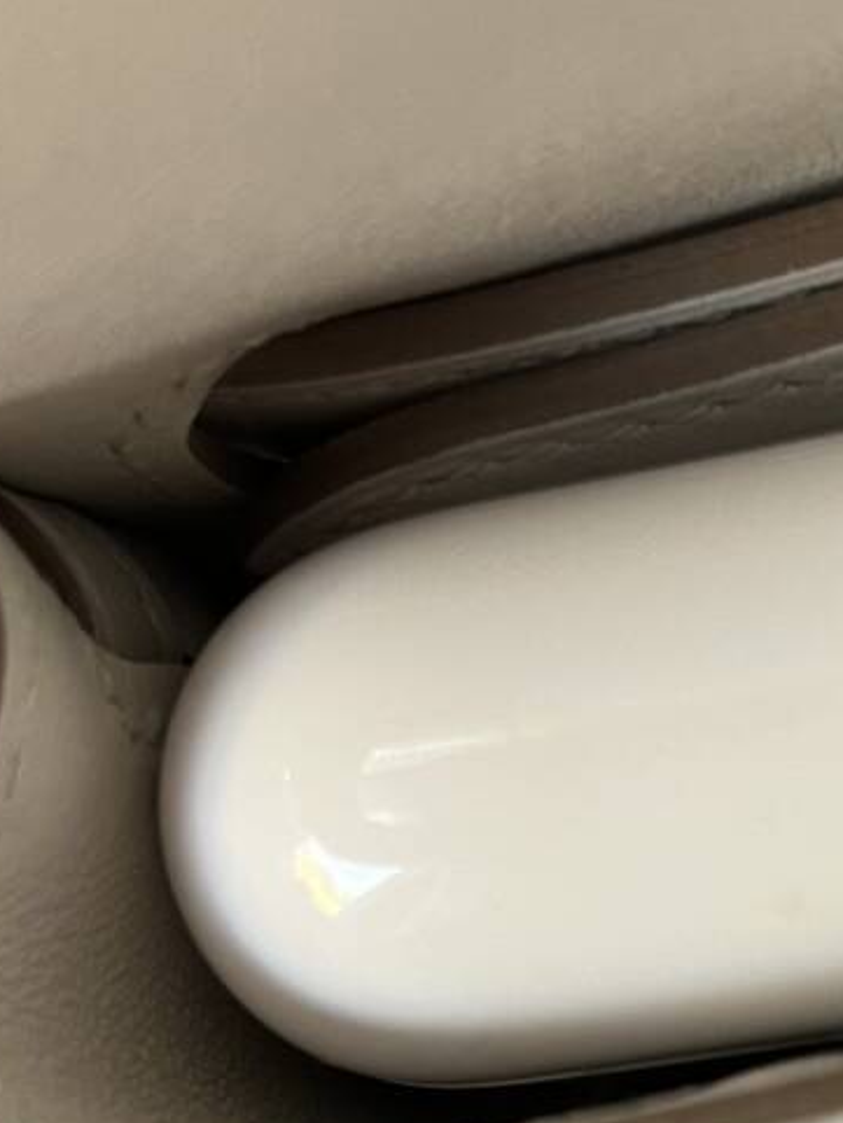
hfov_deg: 17.6
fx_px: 2694
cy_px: 1116
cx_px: 675
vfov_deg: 22.7
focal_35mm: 83
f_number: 1.5
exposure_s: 1/81
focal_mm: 5.7
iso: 125
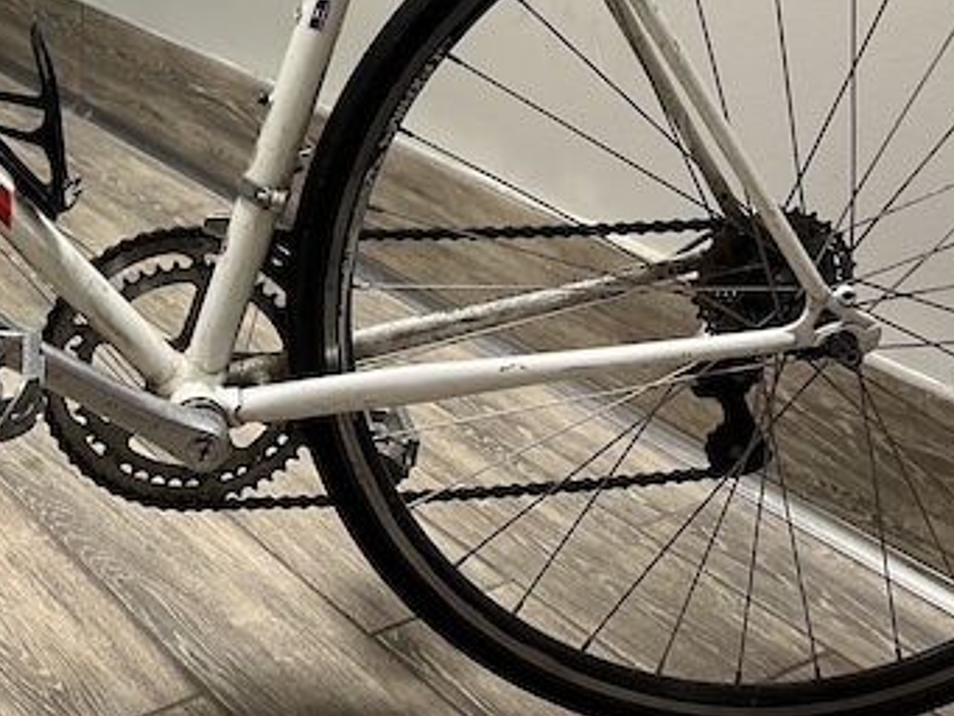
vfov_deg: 23.2
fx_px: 1682
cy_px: 25
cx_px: 50
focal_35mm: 61
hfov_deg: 30.0
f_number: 1.6
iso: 200
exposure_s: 1/55
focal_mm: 5.1
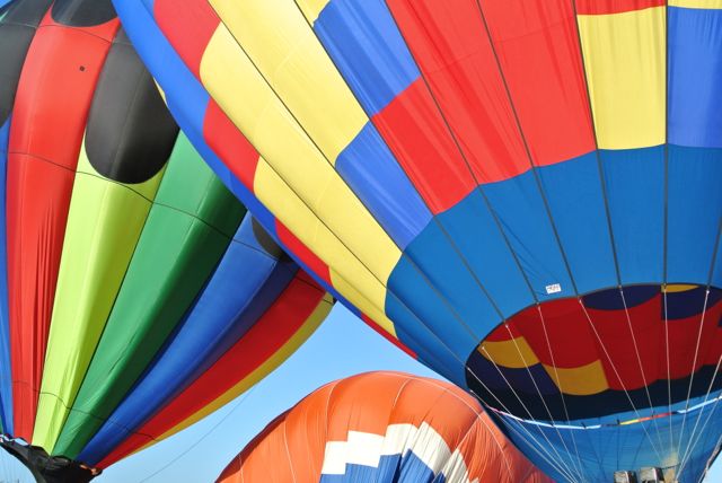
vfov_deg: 27.6
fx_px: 984
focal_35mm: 49
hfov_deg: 40.3
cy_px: 242
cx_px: 361
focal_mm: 18.2
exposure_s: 1/500
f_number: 4.5
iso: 100
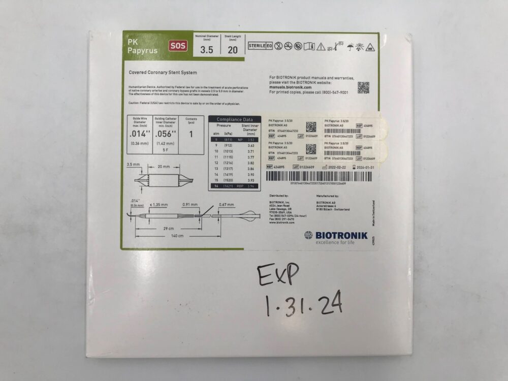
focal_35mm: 28
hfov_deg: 63.4
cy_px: 190
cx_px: 254
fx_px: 411
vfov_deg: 49.7
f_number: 1.8
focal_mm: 3.99
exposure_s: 1/289
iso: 20
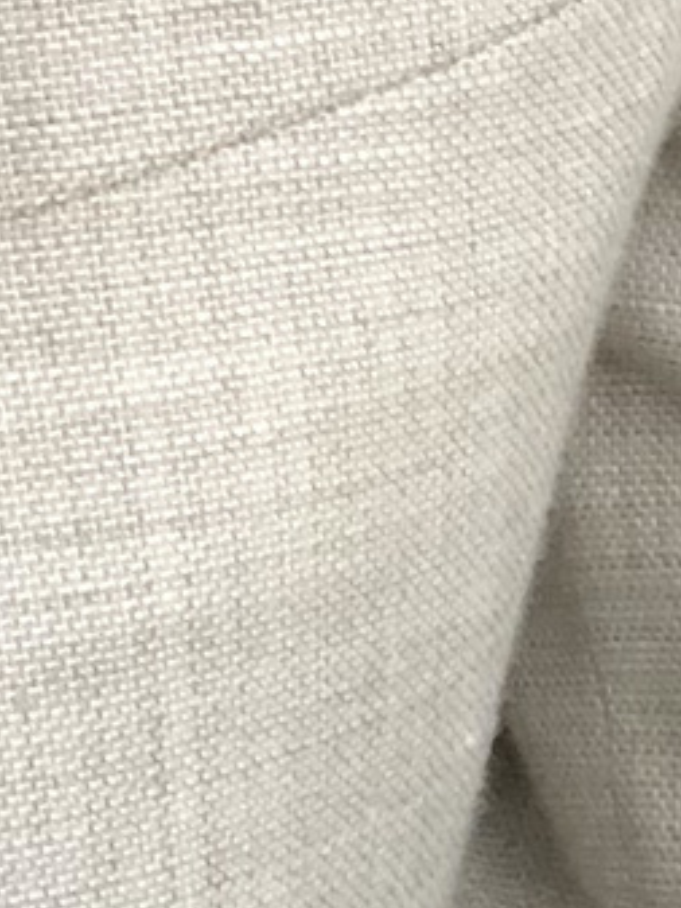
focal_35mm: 190
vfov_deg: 9.9
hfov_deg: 7.7
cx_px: -157
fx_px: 4981
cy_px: -709
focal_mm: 2.87
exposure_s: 1/120
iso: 40
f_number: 2.2
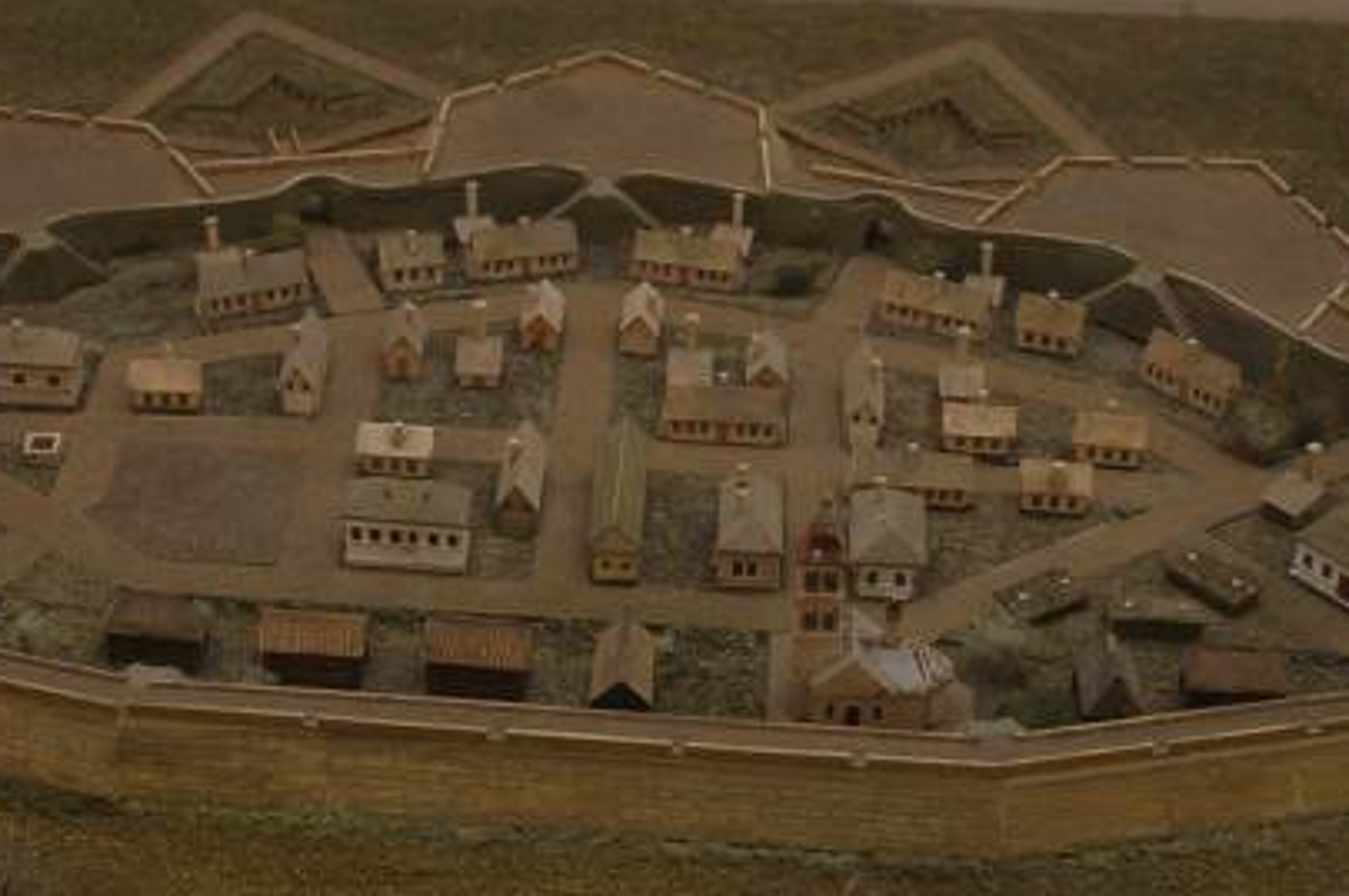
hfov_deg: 26.0
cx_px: 620
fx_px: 2919
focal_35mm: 78
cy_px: 236
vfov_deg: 17.4
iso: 200
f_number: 3.5
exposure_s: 1/60
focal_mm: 28
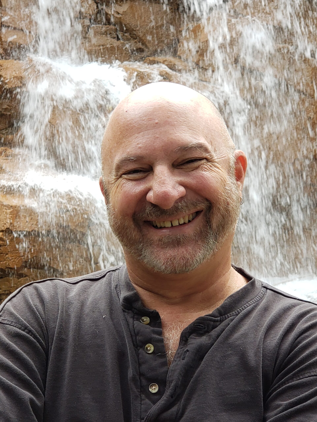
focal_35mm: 52
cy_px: 211
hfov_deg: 28.0
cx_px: 158
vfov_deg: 36.8
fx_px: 635
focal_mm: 6
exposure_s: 1/122
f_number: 2.4
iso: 32
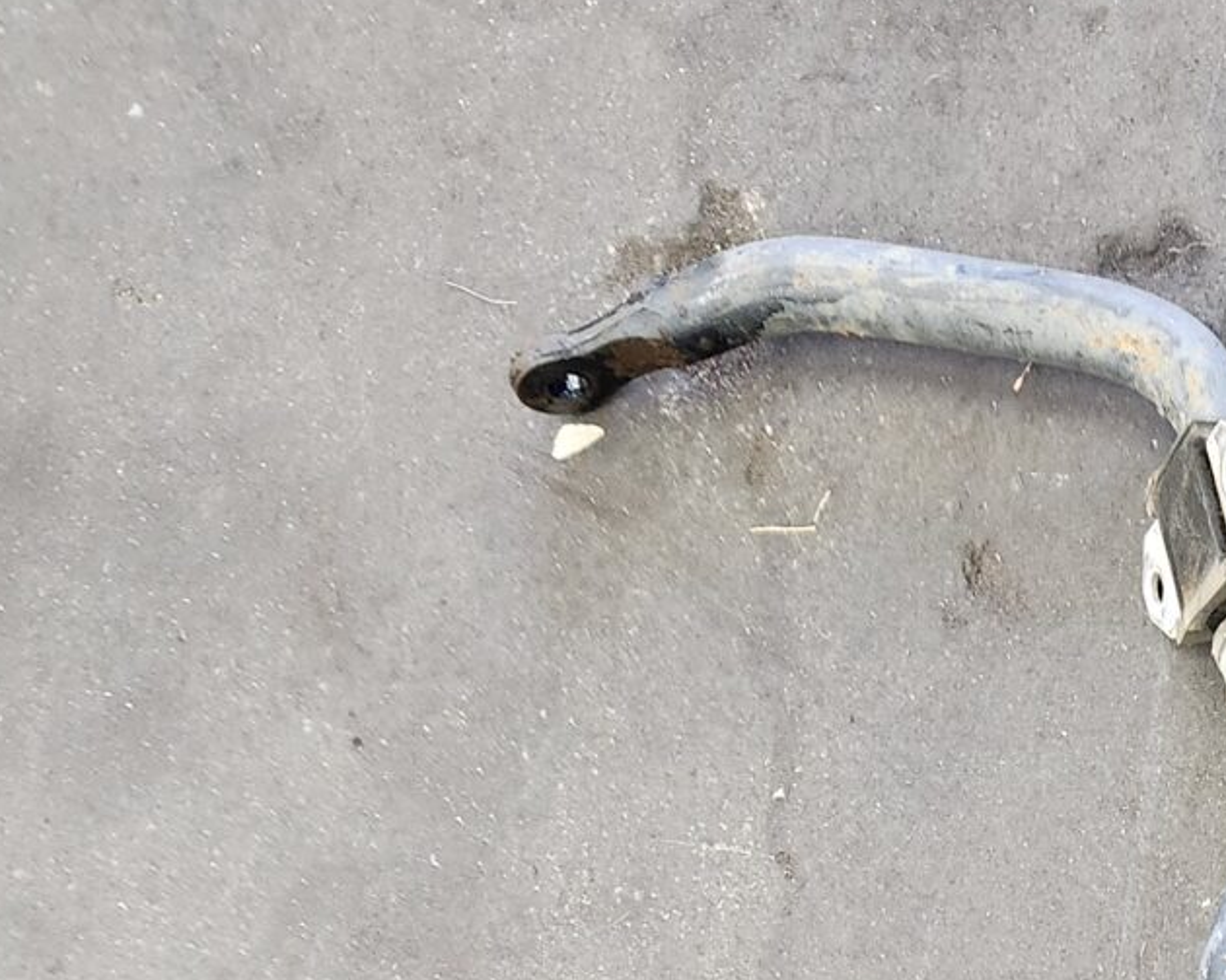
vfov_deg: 16.6
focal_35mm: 73
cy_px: 1872
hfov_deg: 24.5
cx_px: 1314
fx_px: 2649
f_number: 1.8
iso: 250
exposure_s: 1/120
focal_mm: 5.4
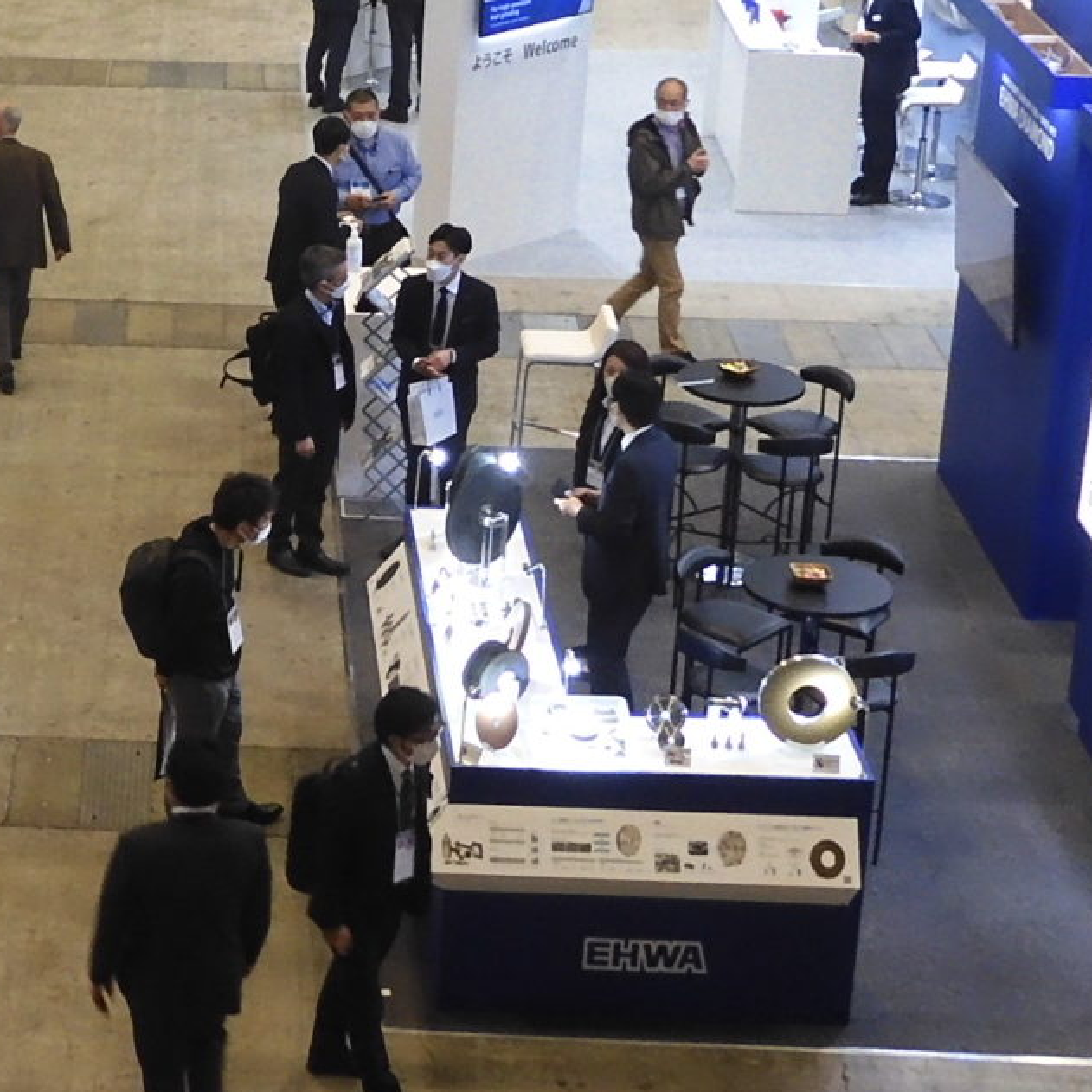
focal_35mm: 86
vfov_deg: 20.1
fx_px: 3069
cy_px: 315
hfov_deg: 19.5
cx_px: -21
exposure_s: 1/30
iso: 200
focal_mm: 4.3
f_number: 3.4
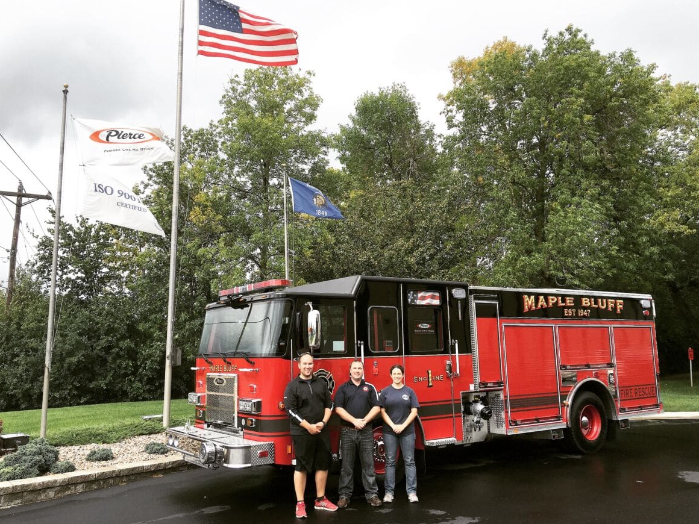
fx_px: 606
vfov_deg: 46.8
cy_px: 268
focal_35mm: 30
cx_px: 344
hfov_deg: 60.0
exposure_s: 1/646
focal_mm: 4.15
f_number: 2.2
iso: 25
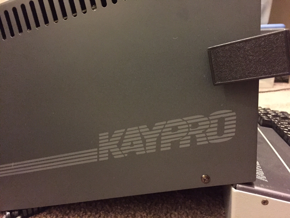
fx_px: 243
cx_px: 145
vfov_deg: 48.2
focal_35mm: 29
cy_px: 109
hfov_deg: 61.7
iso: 1250
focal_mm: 4.15
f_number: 2.2
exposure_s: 1/15
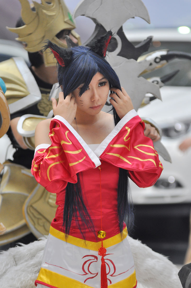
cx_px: 96
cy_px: 144
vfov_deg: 10.6
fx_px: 1556
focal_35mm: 195
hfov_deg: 7.0
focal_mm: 130
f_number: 3.2
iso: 500
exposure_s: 1/125
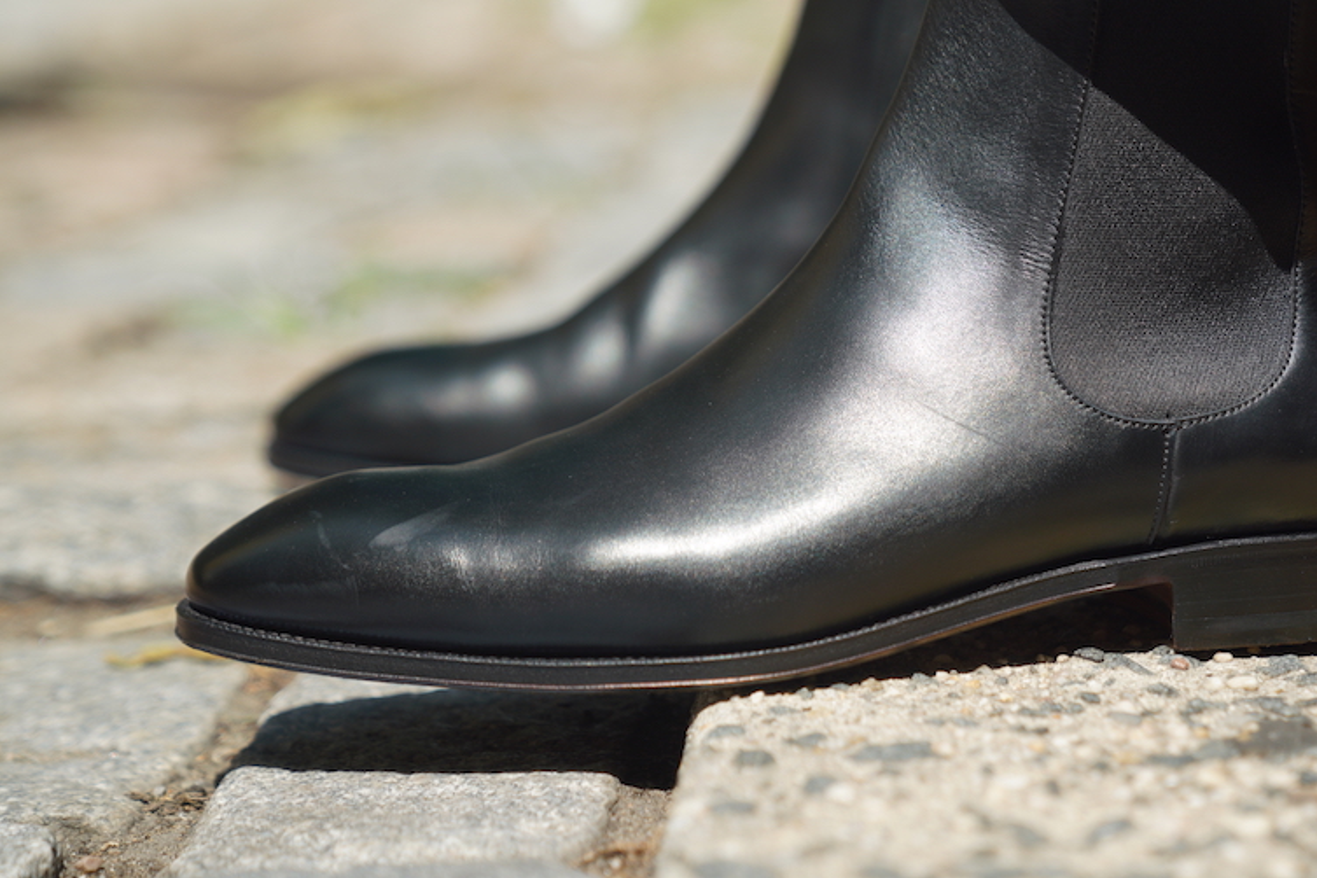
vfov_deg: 14.5
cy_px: 343
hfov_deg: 21.6
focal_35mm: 94
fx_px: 3439
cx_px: 916
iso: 100
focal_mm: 59
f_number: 2.8
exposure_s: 1/160
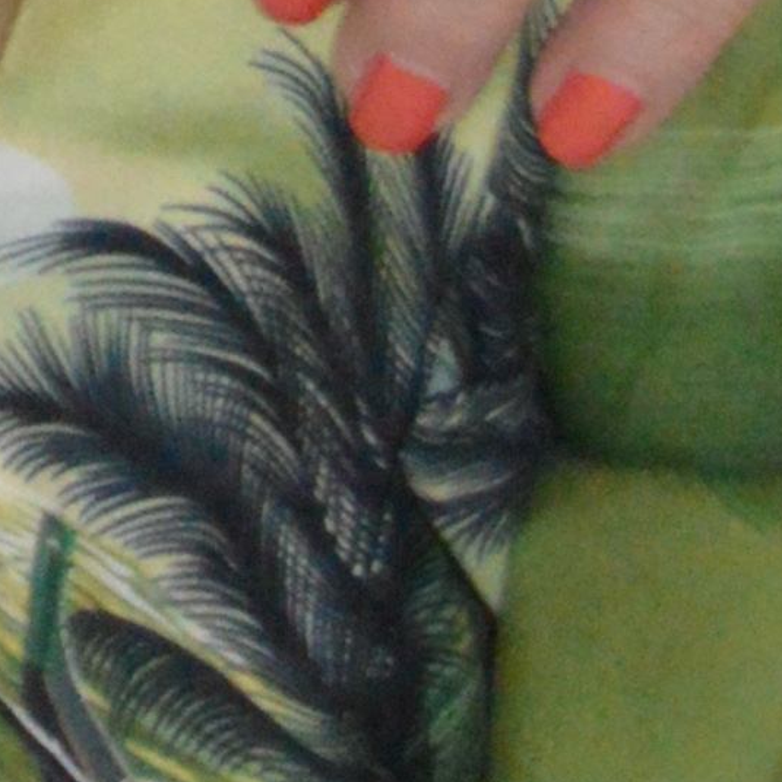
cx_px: -1690
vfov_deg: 2.5
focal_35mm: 688
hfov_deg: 2.5
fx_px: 17584
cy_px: -2276
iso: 2500
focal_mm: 48
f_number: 5.3
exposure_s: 1/60
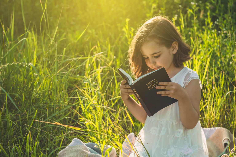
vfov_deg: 18.1
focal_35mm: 75
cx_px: 118
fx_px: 491
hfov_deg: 27.0
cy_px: 78
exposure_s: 1/800
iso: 100
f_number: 3.5
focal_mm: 50
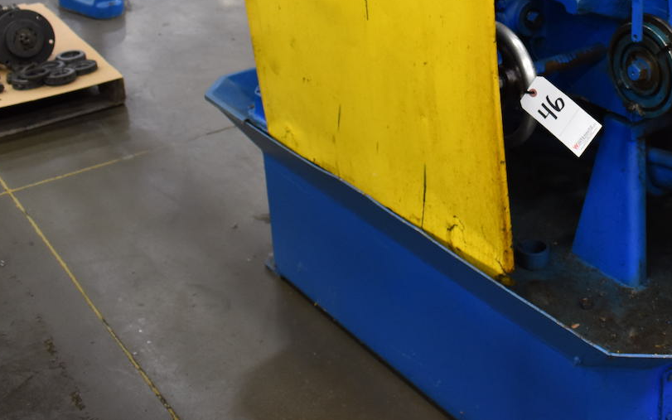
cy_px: 4
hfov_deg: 35.9
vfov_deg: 22.7
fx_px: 1007
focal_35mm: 55
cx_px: 515
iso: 800
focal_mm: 18
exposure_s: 1/60
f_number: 3.5
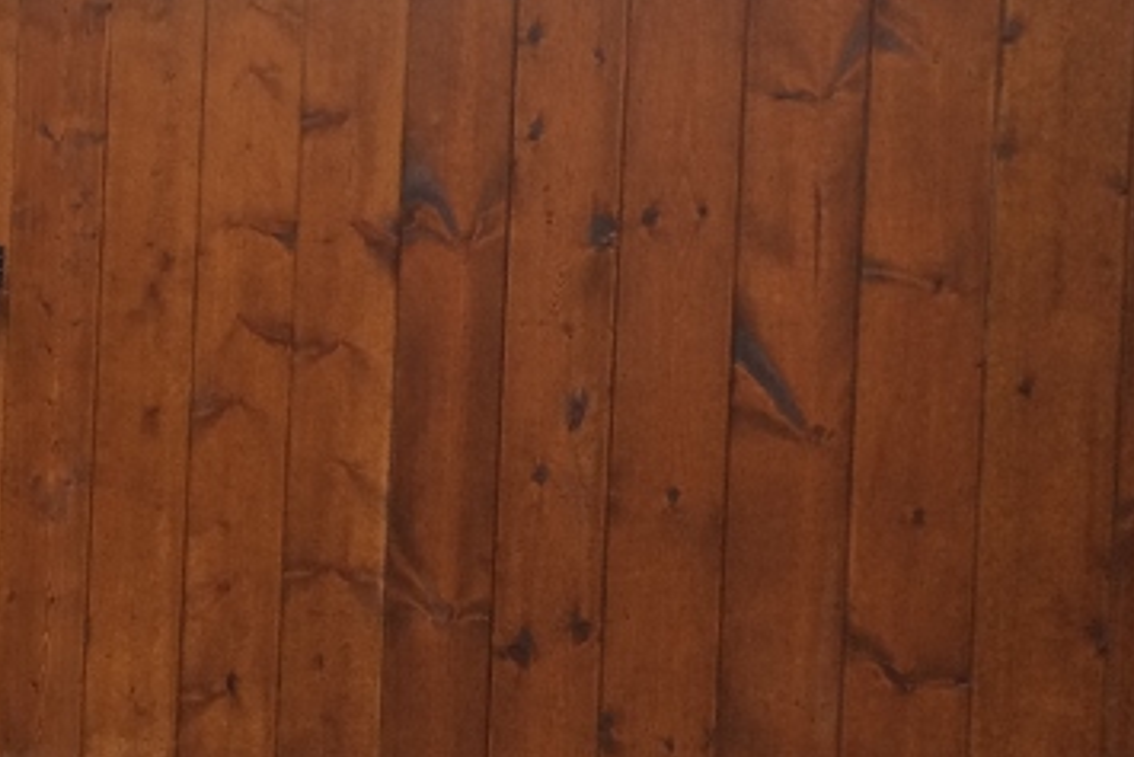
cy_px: 342
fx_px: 2143
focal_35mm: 68
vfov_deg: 20.0
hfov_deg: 28.3
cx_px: 70
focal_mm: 4.15
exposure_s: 1/33
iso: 50
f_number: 2.2
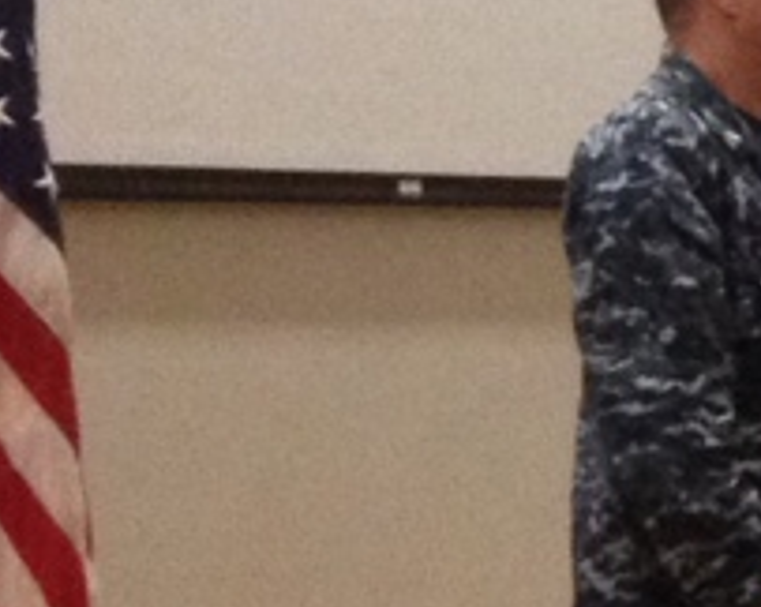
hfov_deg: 6.0
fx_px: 6188
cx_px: 2969
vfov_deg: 5.6
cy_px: 577
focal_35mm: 275
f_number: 2.4
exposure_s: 1/20
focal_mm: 4.28
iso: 250
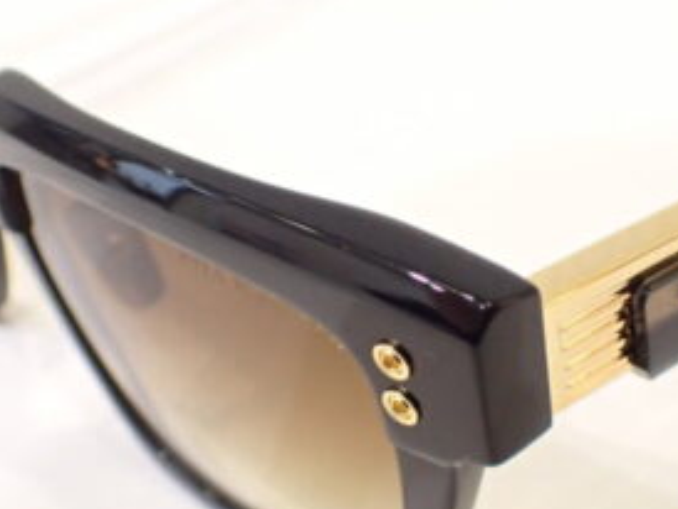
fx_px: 1372
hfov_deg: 27.7
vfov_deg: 21.0
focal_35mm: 70
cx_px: 423
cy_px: 311
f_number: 2.4
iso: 640
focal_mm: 5.79
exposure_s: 1/125
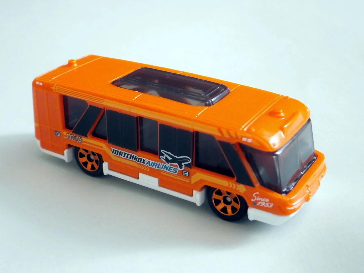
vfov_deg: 30.9
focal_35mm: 47
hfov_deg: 40.4
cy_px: 136
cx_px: 182
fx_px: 494
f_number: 3.4
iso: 400
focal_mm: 8.3
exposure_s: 1/8
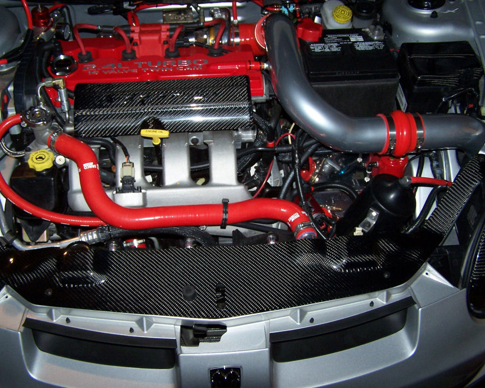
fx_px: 574
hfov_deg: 45.8
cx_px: 227
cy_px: 193
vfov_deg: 37.3
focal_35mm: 40
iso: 140
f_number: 2.8
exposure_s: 1/60
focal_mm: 6.3
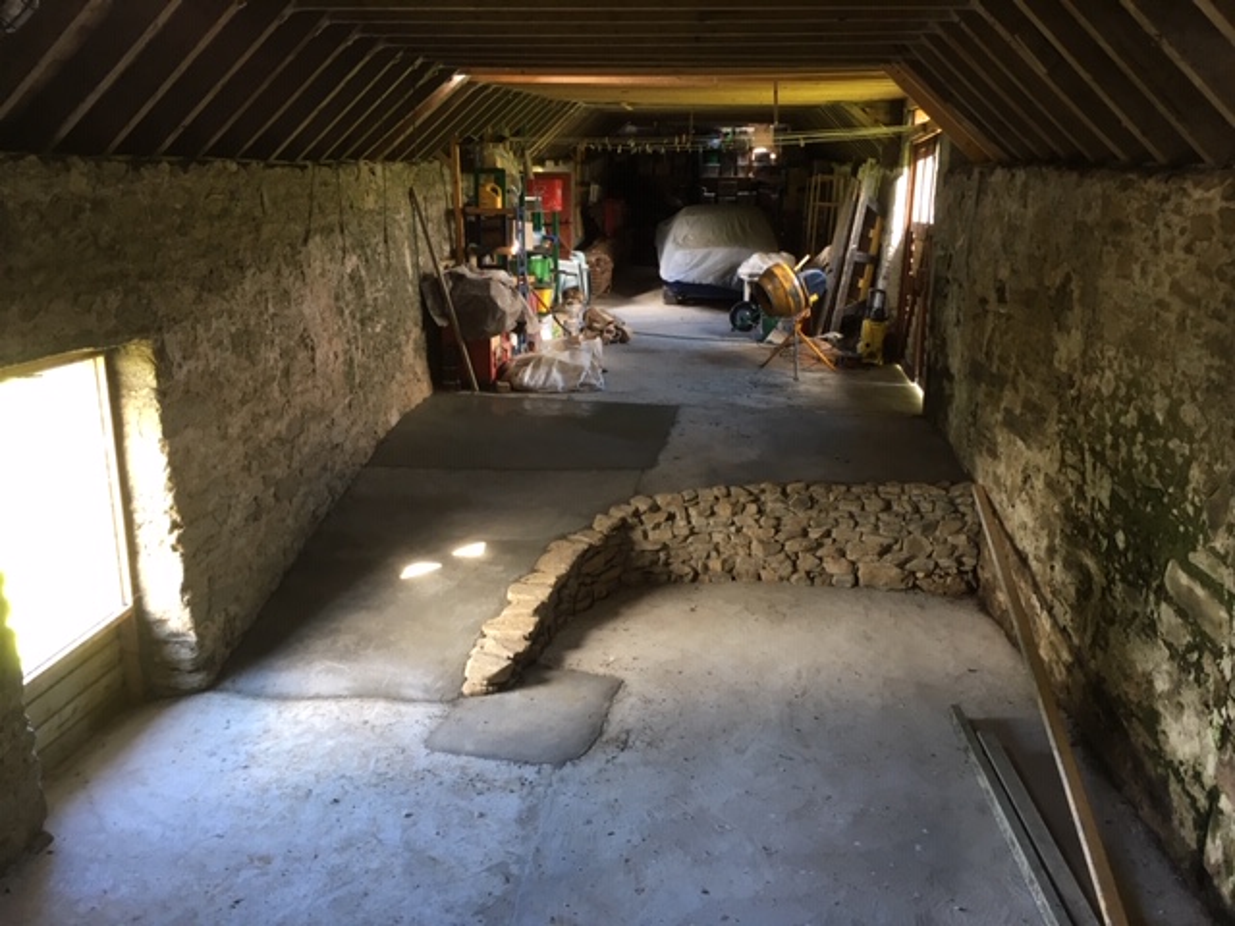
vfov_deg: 48.2
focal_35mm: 29
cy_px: 463
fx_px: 1035
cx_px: 618
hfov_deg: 61.7
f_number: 2.2
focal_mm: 4.15
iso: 100
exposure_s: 1/33
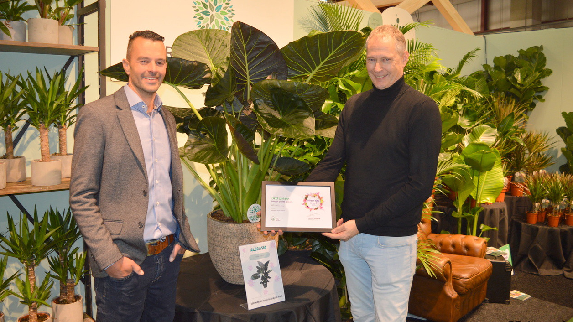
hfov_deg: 61.0
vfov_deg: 36.6
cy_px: 148
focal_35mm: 32
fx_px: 486
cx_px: 286
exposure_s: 1/60
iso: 450
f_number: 3.8
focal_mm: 20
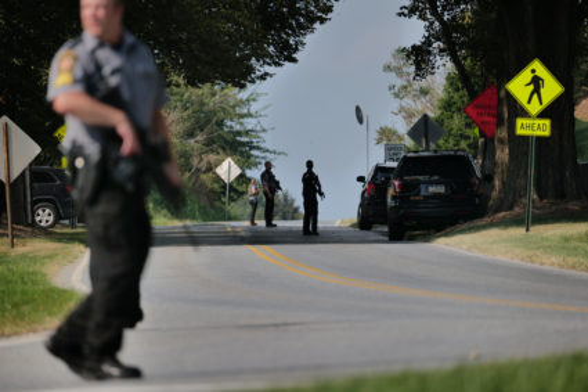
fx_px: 6530
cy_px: 196
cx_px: 294
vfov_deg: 3.4
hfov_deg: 5.2
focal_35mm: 400
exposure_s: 1/500
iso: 100
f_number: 6.3
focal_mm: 400
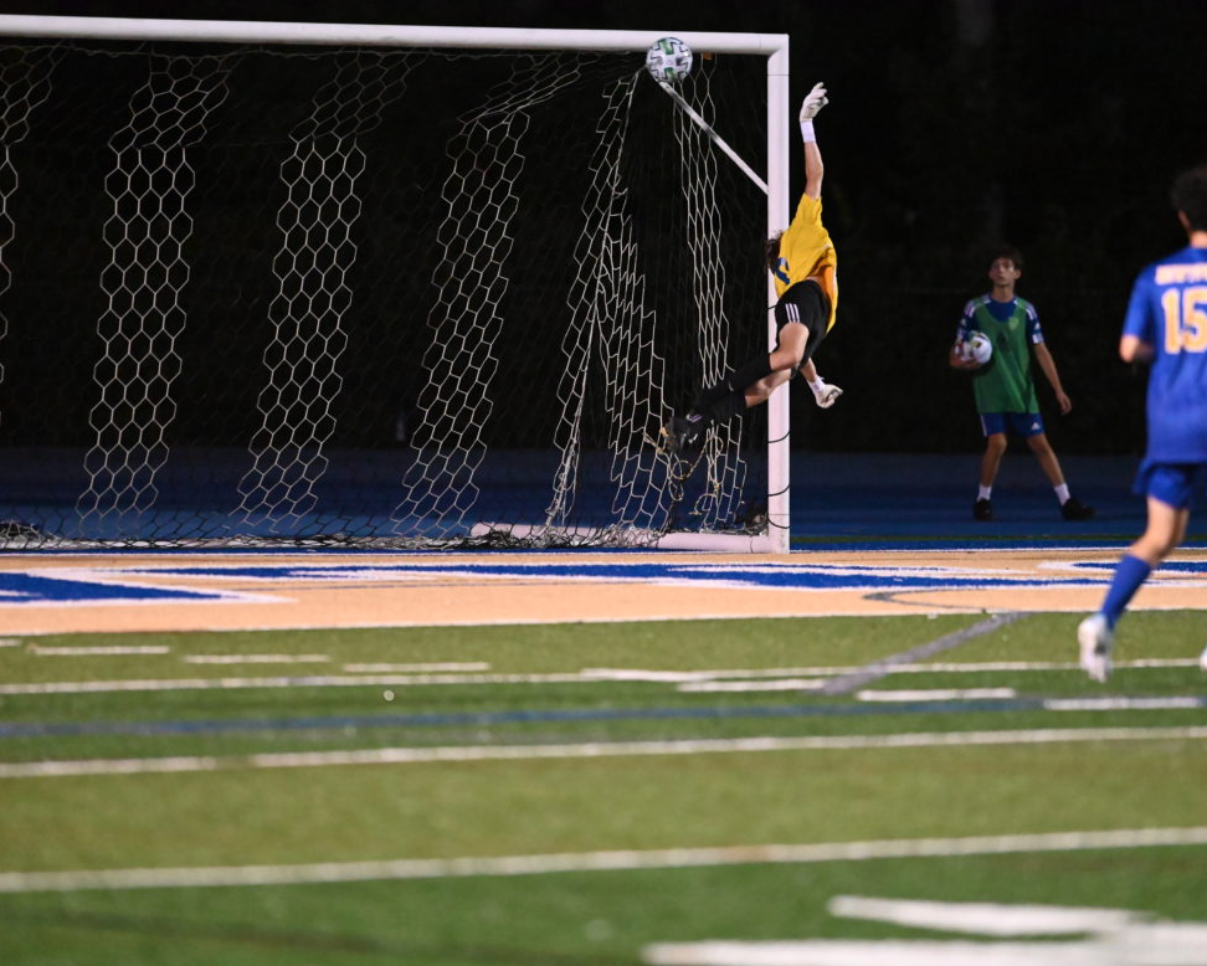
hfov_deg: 5.7
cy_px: 484
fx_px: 12112
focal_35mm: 339
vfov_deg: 4.6
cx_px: 636
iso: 14400
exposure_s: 1/1250
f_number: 2.8
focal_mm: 300
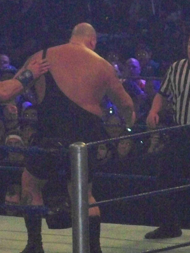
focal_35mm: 672
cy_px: 120
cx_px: 24
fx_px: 4919
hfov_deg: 2.2
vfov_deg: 3.0
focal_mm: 52.2
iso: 1600
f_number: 4
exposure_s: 1/500
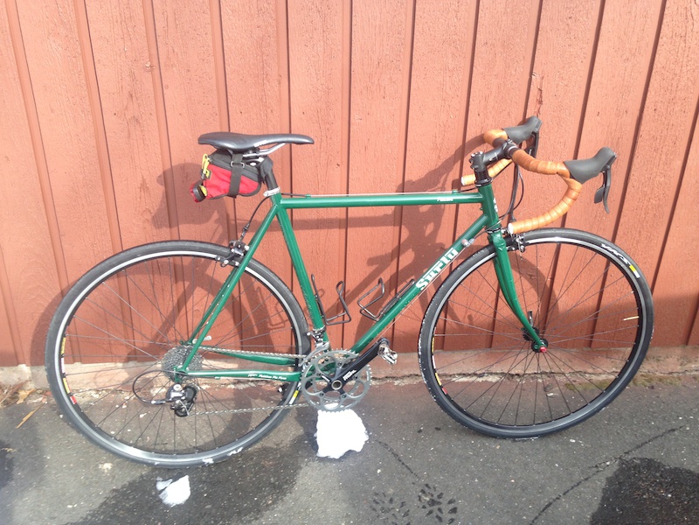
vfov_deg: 42.9
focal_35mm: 33
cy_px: 262
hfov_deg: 55.4
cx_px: 350
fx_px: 666
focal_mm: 4.12
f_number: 2.4
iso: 50
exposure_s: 1/245
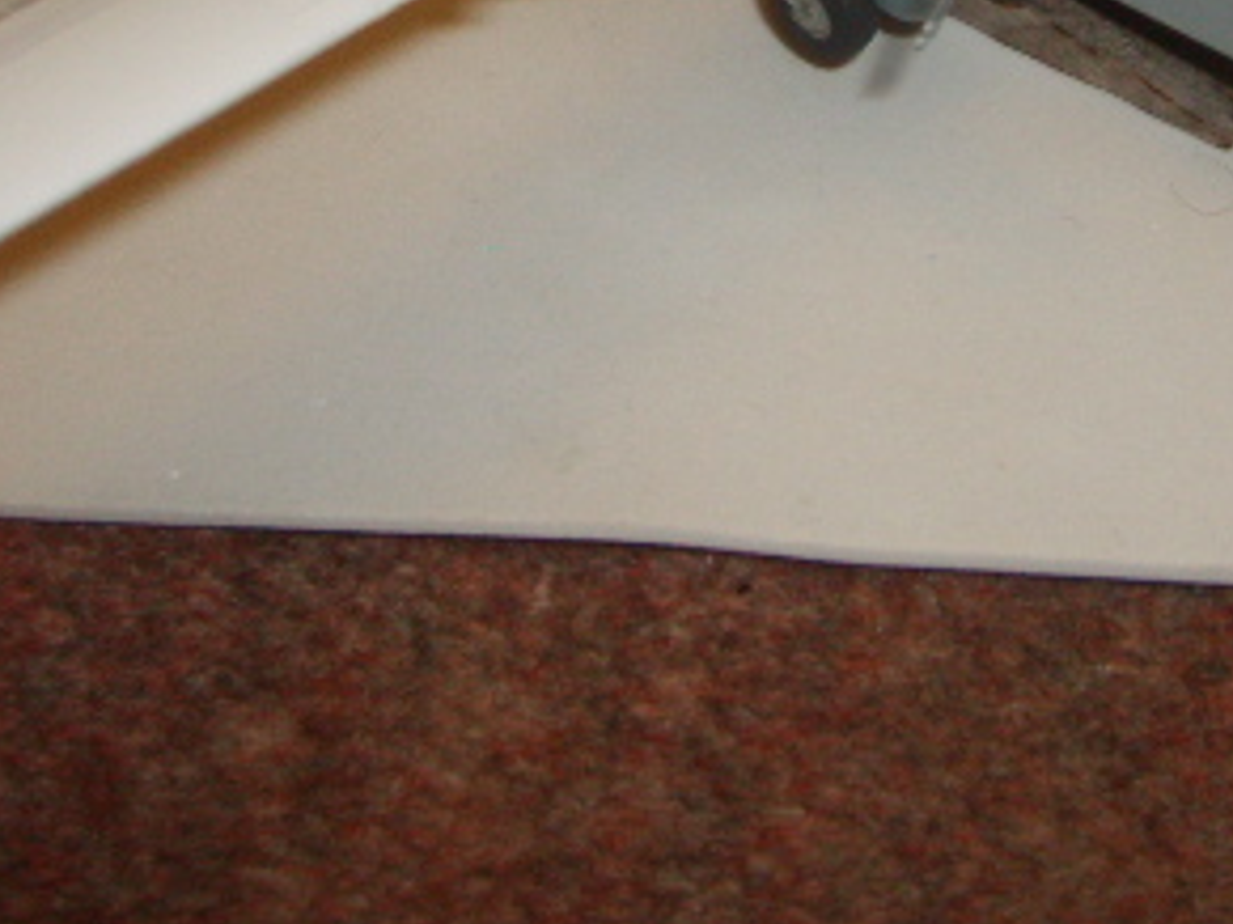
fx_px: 2742
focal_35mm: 77
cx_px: 869
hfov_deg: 25.2
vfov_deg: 18.4
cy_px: -85
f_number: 2.8
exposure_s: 1/45
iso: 100
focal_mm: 5.8
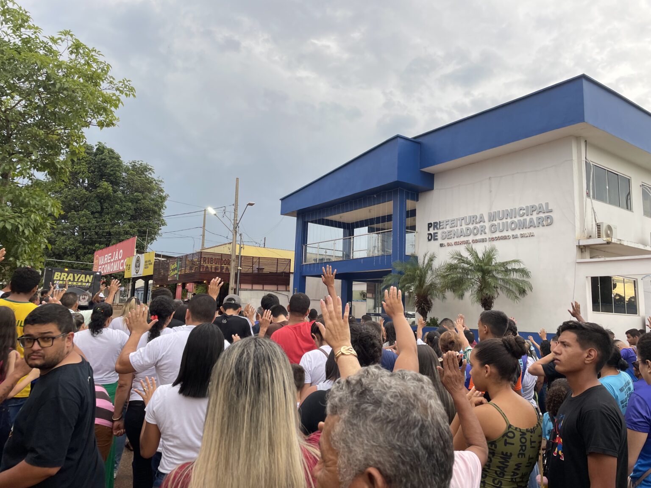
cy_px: 244
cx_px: 326
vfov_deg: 53.1
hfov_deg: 67.3
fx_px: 489
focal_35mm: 26
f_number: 1.6
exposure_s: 1/209
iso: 32
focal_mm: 4.2
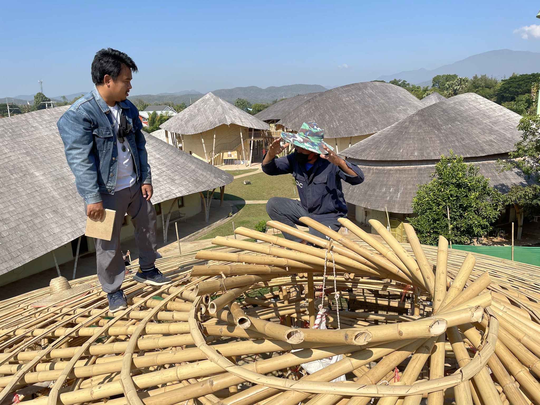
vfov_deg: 53.1
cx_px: 270
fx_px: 406
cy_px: 202
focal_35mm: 26
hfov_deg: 67.3
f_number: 1.6
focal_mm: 4.2
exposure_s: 1/4292
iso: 32
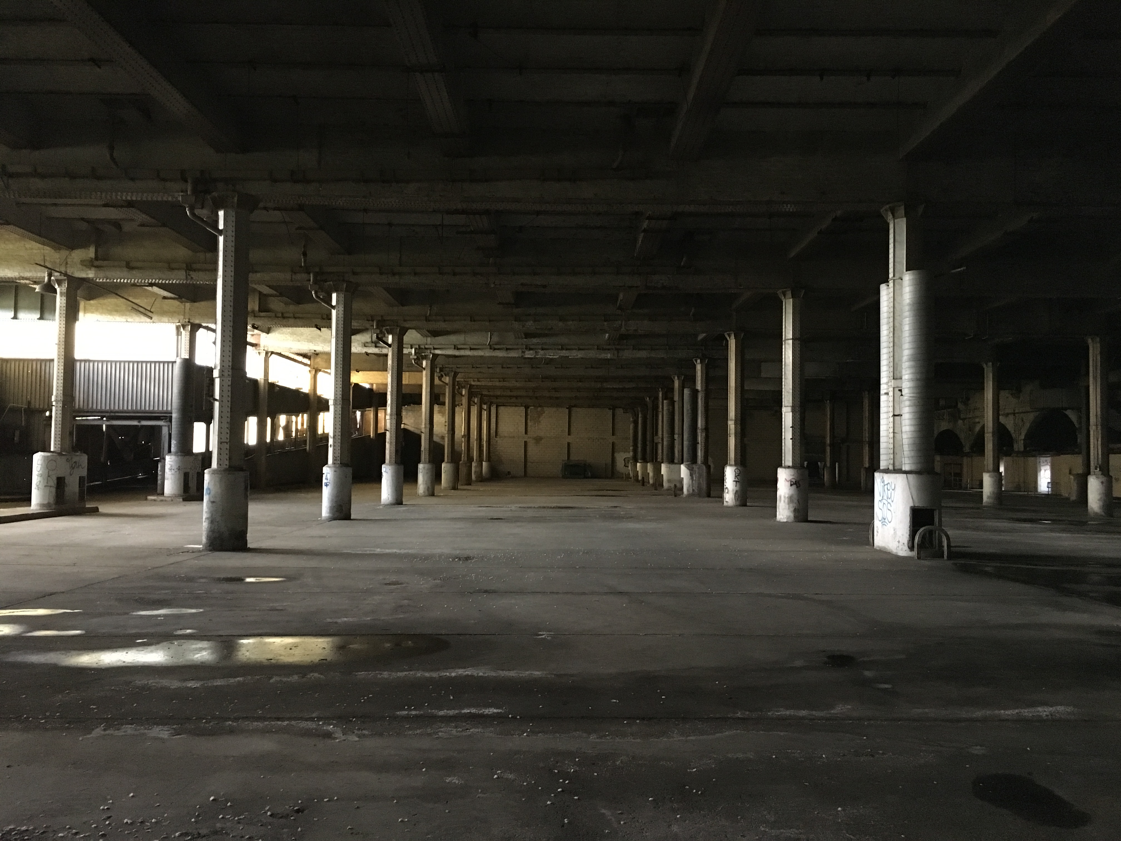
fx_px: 939
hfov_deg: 61.7
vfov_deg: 48.2
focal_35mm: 29
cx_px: 560
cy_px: 420
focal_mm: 4.15
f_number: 2.2
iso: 320
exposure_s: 1/17
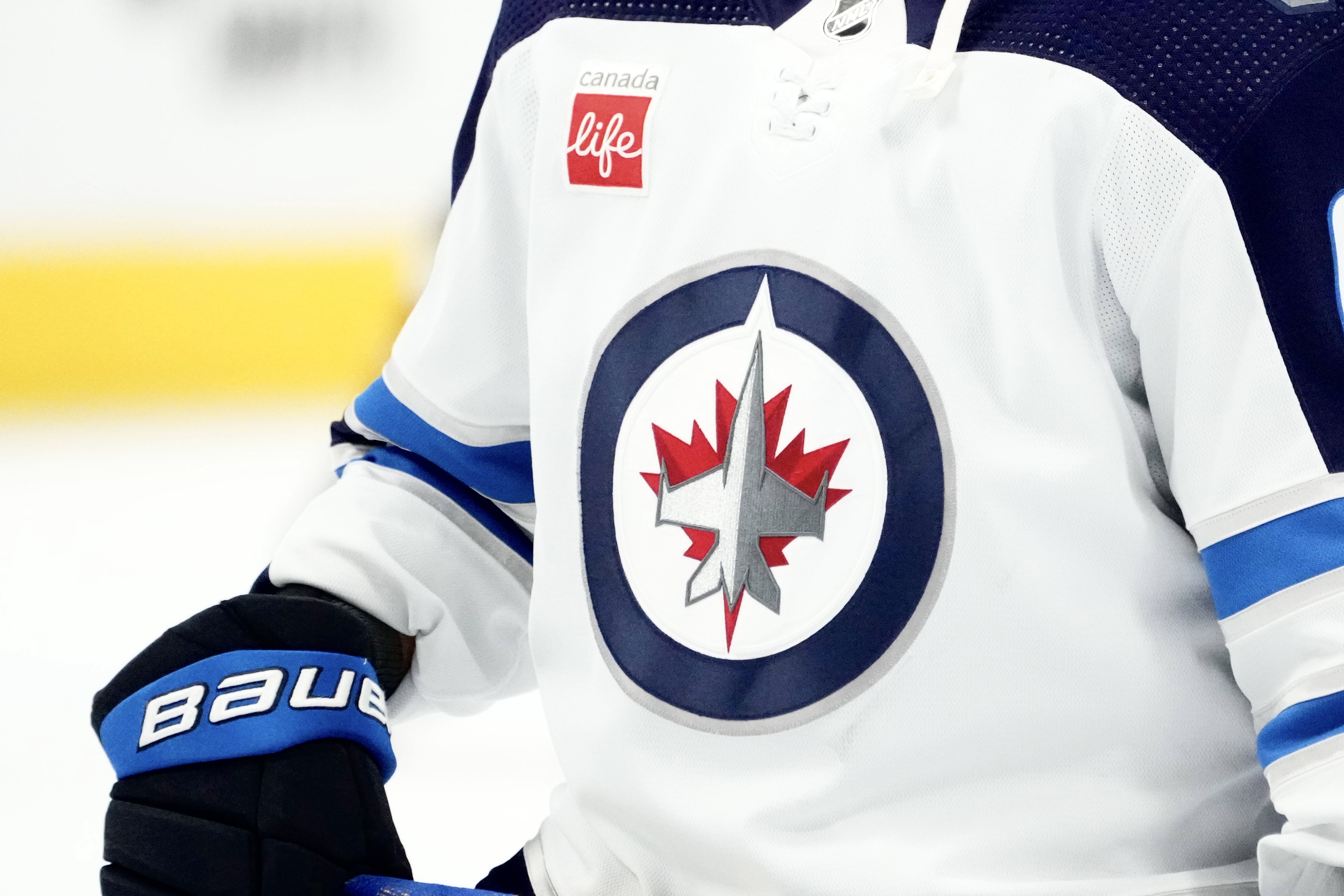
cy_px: 448
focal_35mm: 594
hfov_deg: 3.5
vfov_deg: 2.3
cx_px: 672
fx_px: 22176
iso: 10000
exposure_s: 1/1250
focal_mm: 594
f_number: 6.3
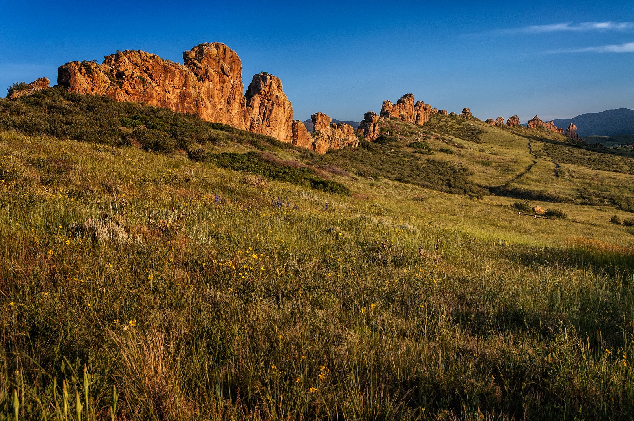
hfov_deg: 42.4
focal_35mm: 46
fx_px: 818
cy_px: 210
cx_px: 317
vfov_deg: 28.9
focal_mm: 31
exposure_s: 1/80
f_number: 8
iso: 200
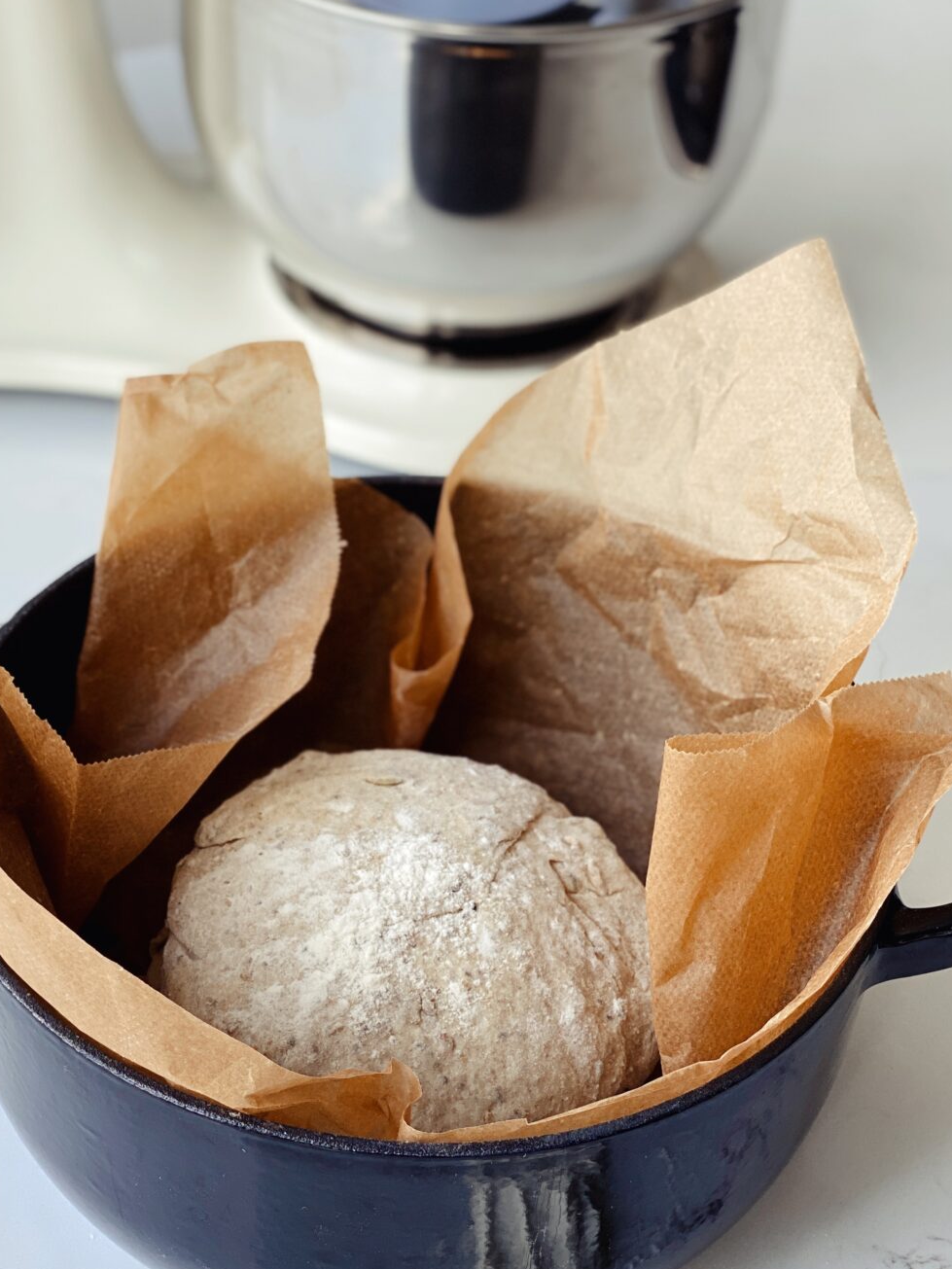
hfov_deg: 21.6
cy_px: 635
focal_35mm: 68
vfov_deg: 28.6
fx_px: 2493
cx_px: 412
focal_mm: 6
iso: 50
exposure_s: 1/122
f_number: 2
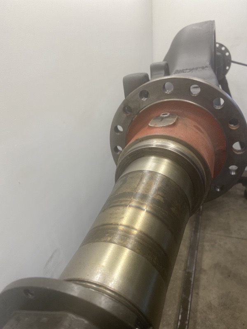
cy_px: 164
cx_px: 124
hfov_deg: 53.1
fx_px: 247
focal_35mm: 26
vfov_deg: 67.3
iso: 100
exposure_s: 1/120
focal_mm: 4.25
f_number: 1.8
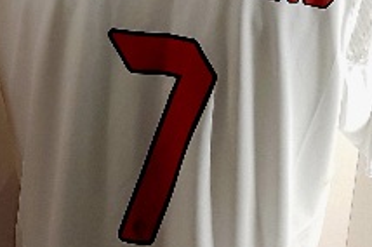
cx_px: -252
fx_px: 1052
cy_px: -64
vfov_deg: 13.0
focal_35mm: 102
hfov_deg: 17.2
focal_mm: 4.2
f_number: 1.7
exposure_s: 1/60.2
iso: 40
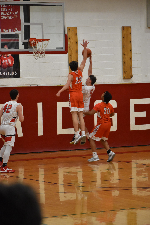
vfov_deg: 13.0
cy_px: 112
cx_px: 75
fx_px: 984
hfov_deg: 8.7
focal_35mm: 158
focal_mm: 105
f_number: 4.8
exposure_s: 1/160
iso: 2800
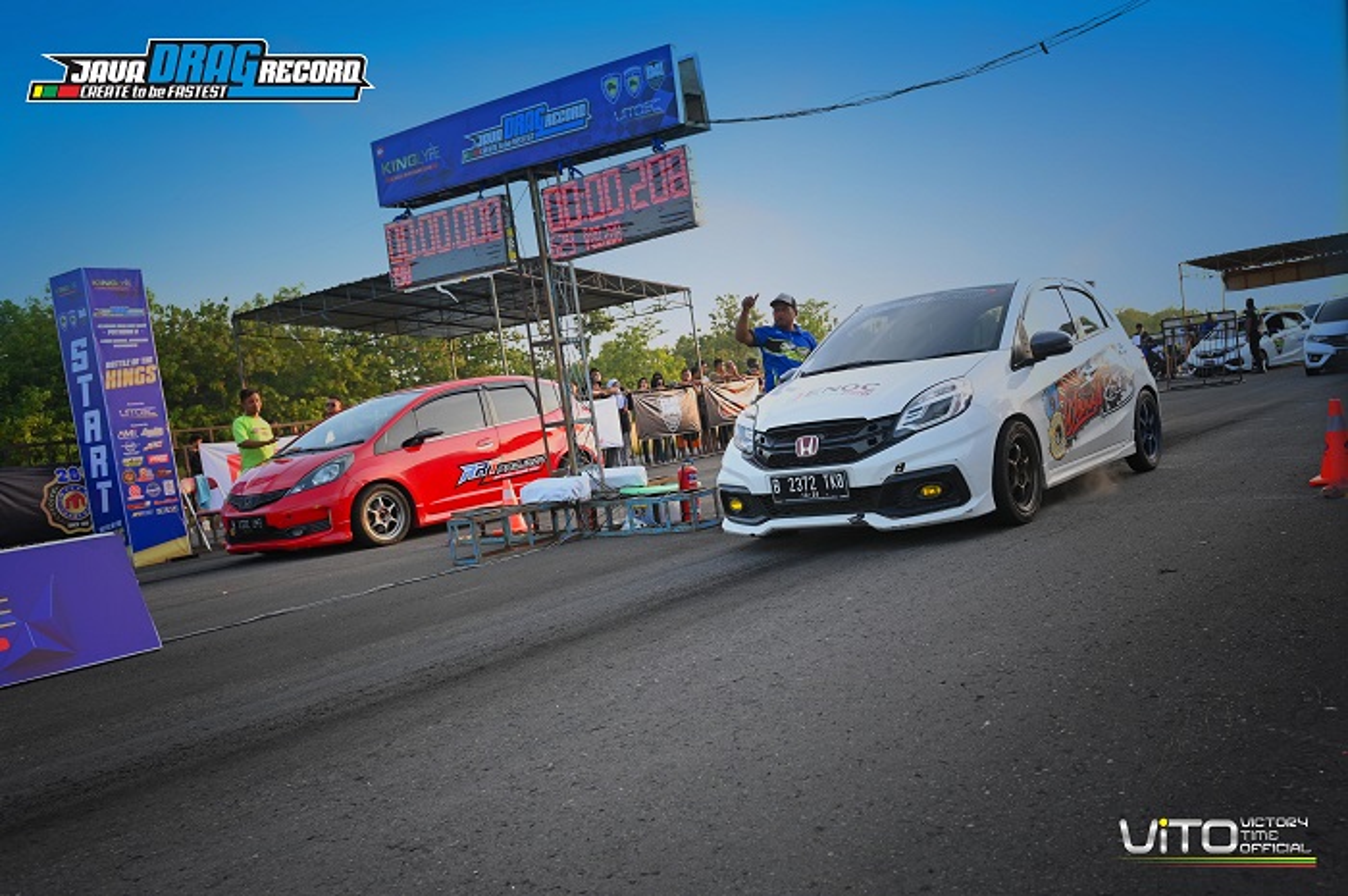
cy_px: 448
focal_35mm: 32
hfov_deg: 58.8
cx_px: 674
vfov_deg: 41.0
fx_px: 1197
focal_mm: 32
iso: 400
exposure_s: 1/800
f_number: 6.3
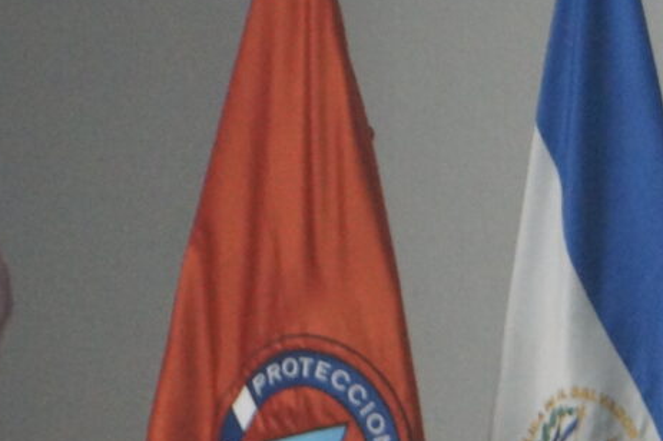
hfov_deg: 5.6
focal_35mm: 365
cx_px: 92
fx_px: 6721
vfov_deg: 3.8
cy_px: 465
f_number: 5.6
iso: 1600
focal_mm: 55
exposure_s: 1/30
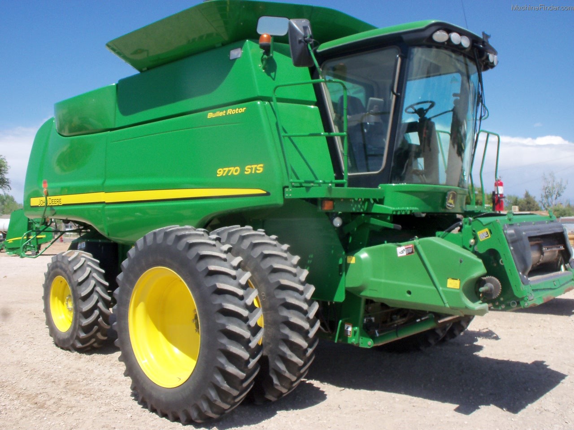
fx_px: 580
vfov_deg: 40.7
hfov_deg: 52.6
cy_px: 215
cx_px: 287
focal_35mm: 35
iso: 80
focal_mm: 6.3
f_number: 5.5
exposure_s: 1/320
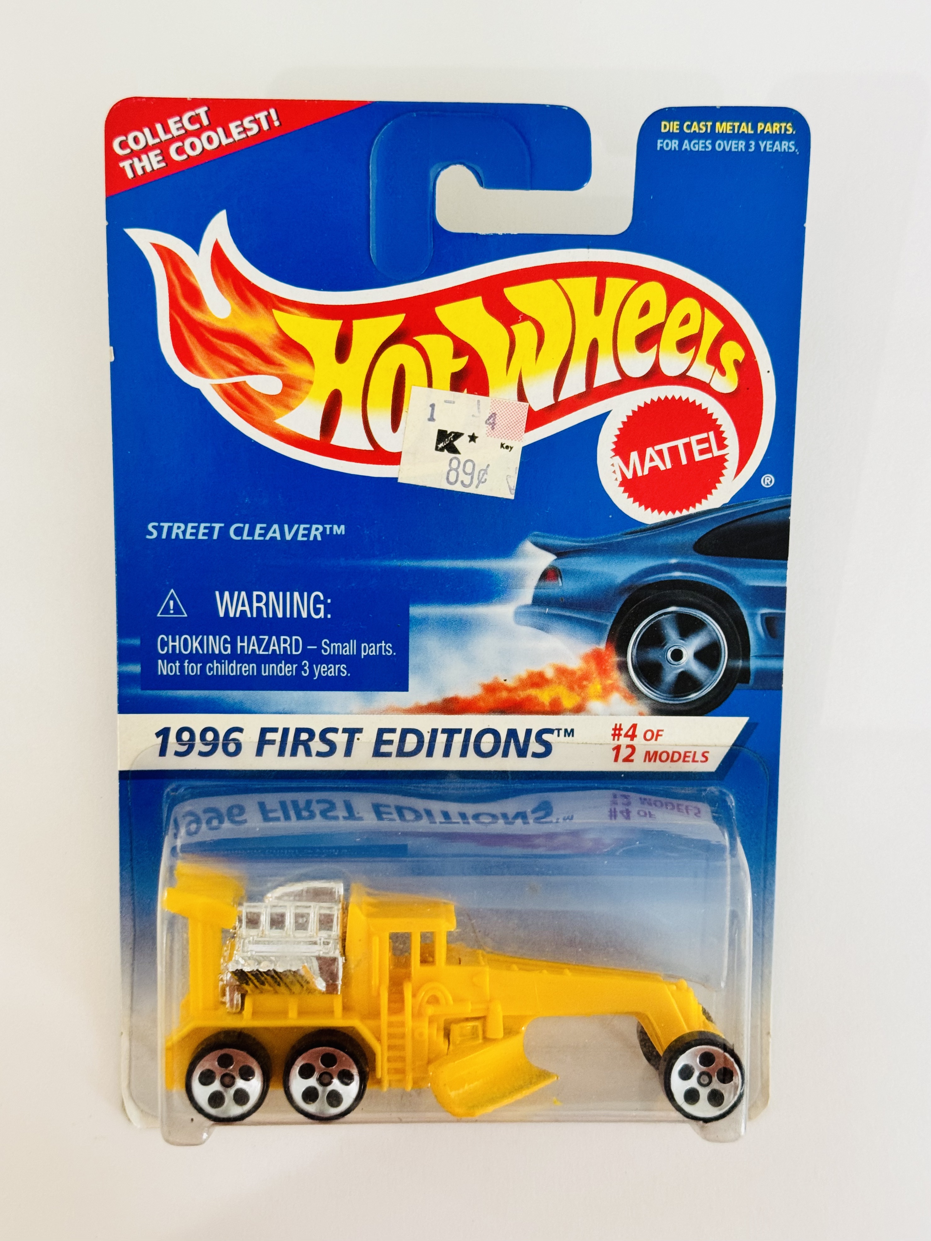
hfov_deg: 30.3
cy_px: 620
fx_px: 1721
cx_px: 466
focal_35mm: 48
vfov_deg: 39.7
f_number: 1.78
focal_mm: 6.86
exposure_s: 1/60
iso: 200
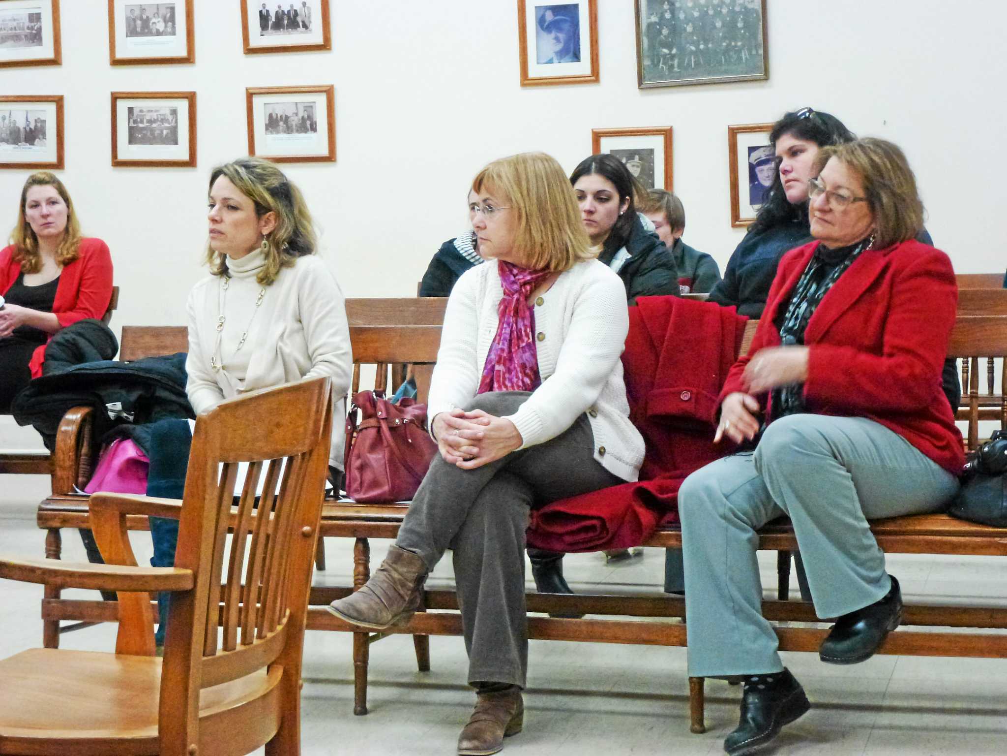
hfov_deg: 27.4
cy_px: 378
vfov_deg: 20.7
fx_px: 2065
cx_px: 504
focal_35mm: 71
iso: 400
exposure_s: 1/30
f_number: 4.7
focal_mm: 12.7
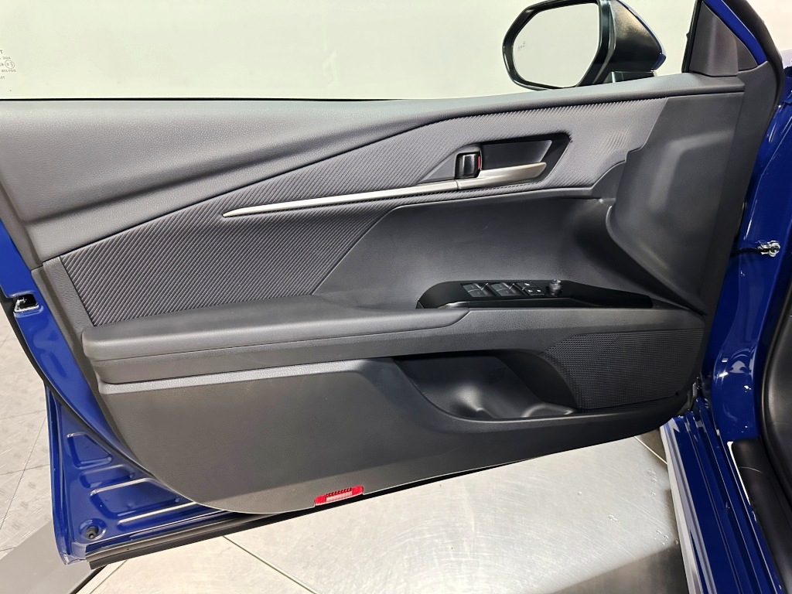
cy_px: 297
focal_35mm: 24
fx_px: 549
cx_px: 396
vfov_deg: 56.8
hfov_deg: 71.6
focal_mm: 6.86
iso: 640
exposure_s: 1/40
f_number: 1.78
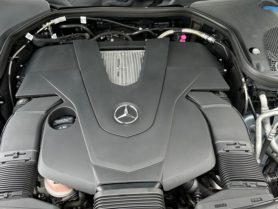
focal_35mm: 35
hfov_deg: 52.6
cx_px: 133
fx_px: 281
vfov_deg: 40.5
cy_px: 126
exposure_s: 1/172
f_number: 1.78
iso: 80
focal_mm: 6.86
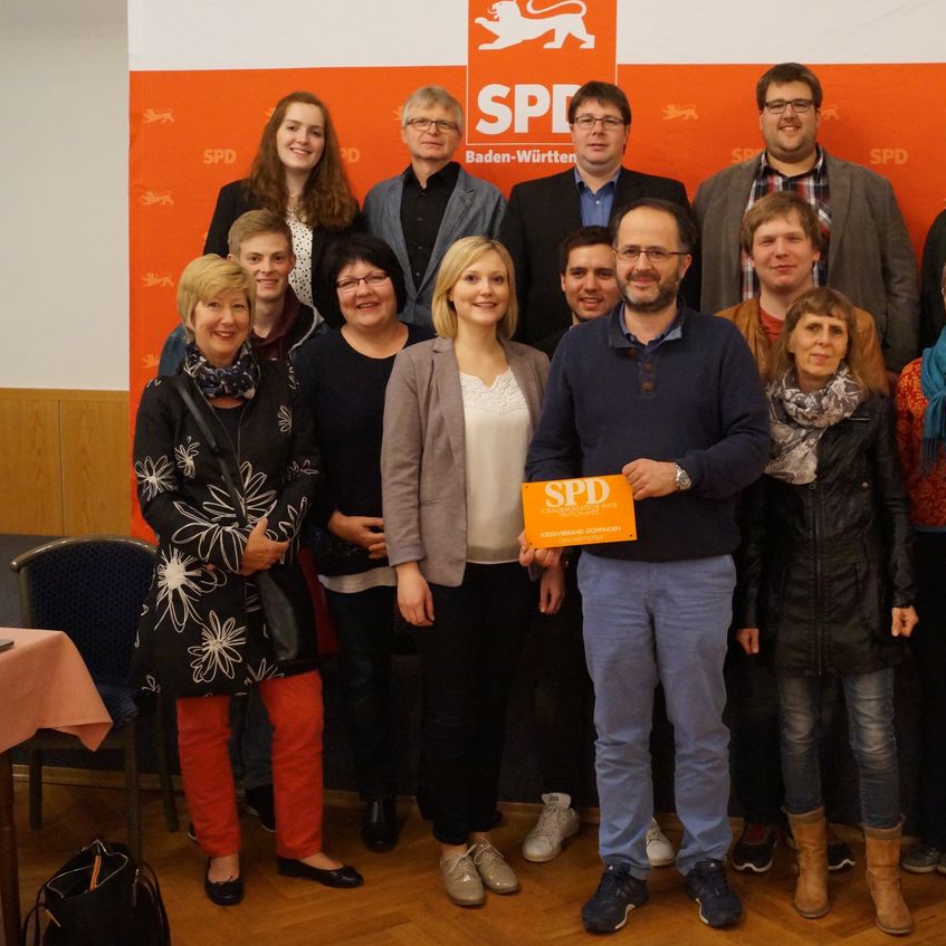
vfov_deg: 39.2
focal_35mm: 43
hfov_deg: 38.4
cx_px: 680
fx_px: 1329
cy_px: 465
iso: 3200
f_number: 4
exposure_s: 1/30
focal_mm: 22
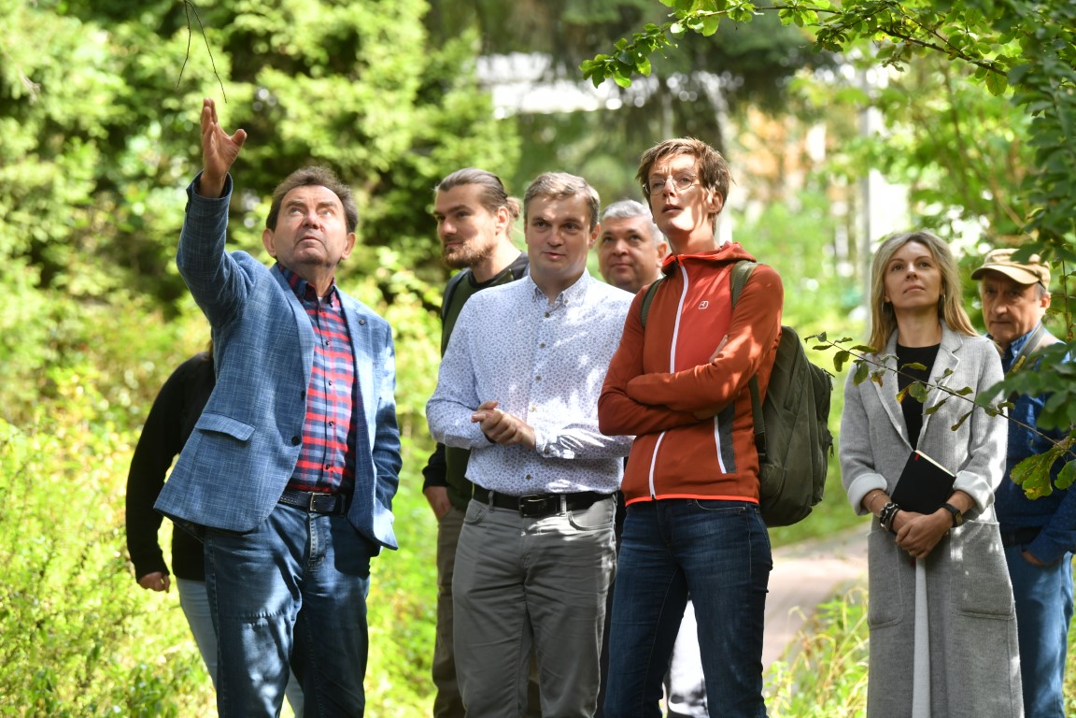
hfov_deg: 15.8
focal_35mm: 130
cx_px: 538
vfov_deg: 10.5
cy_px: 359
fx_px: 3885
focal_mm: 130
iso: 450
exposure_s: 1/250
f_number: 4
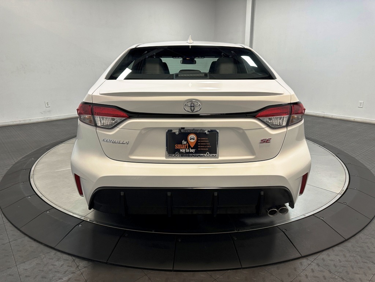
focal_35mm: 24
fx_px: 260
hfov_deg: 71.6
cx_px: 188
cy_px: 141
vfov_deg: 56.8
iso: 160
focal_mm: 6.86
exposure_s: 1/60
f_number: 1.78
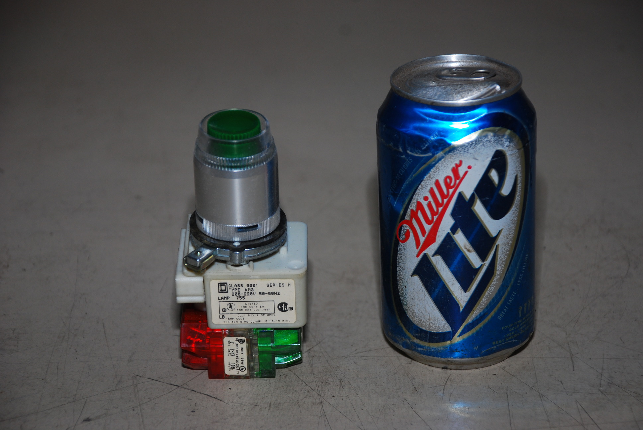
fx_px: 2280
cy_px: 215
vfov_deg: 10.8
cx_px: 322
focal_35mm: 128
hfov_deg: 16.1
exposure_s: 1/60
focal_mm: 85
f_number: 5.6
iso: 200
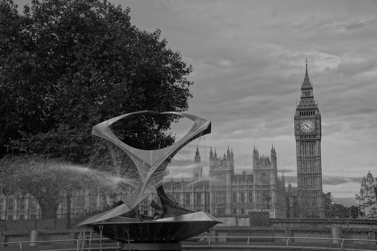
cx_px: 188
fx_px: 629
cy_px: 126
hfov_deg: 33.4
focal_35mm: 60
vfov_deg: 22.6
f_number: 9
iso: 125
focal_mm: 40
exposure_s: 1/400
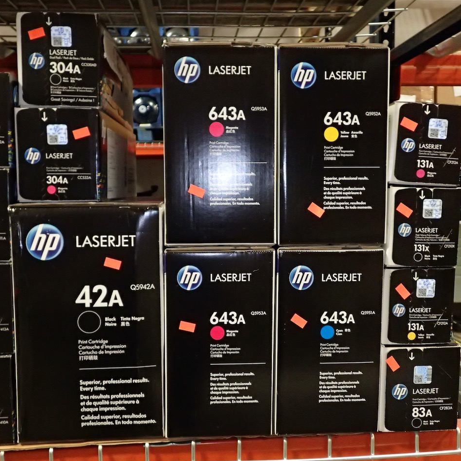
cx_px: 234
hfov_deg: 46.0
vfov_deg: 46.0
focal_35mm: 36
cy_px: 231
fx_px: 542
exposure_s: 1/25
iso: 800
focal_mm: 5.5
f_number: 2.3
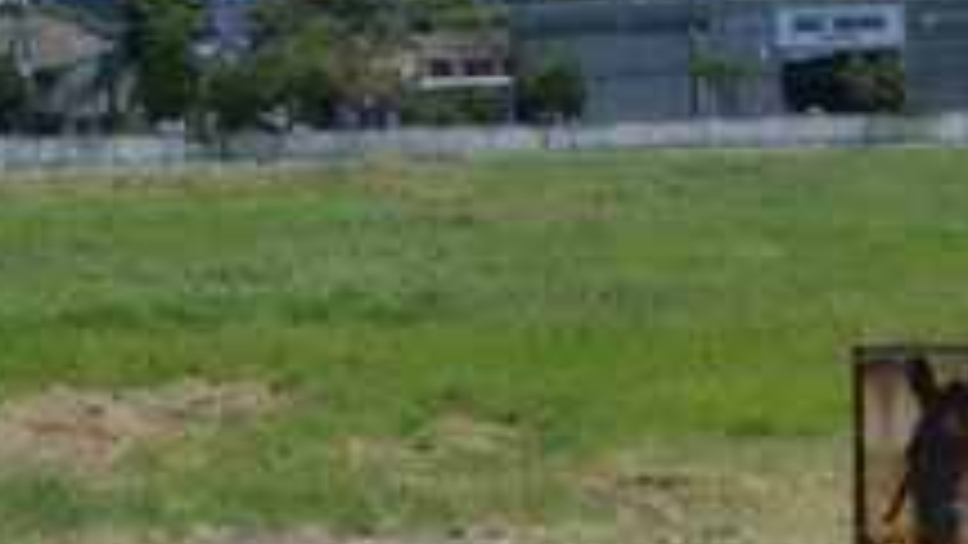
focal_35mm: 199
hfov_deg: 10.8
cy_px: 1131
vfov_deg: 5.9
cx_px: 689
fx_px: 5108
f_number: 22
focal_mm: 34
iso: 1600
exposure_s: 1/500
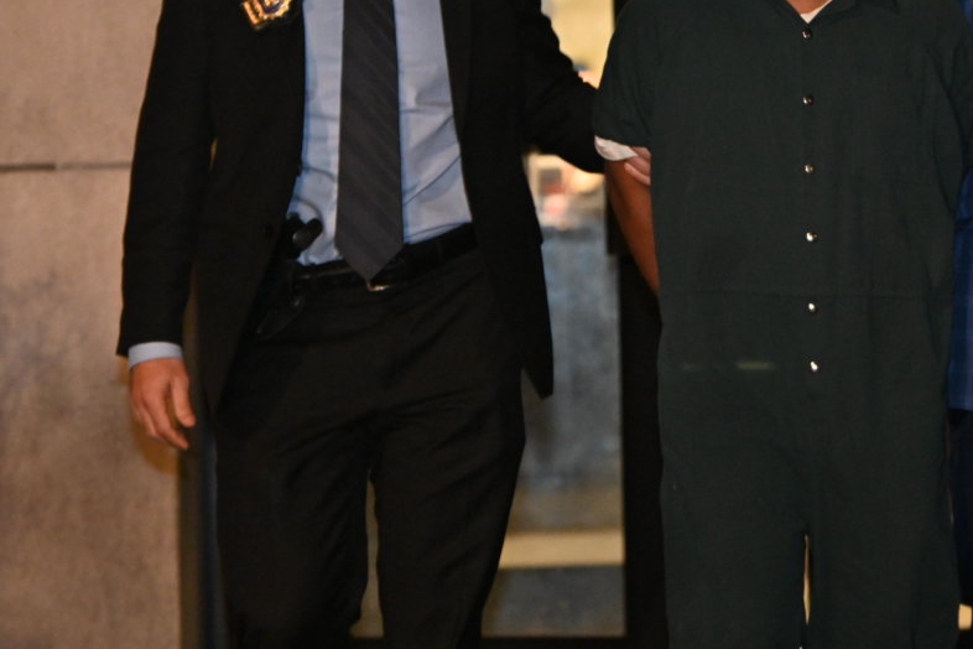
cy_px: 132
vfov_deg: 6.1
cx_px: 812
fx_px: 6054
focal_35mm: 224
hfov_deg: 9.2
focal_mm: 110
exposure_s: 1/80
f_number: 4
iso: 2000
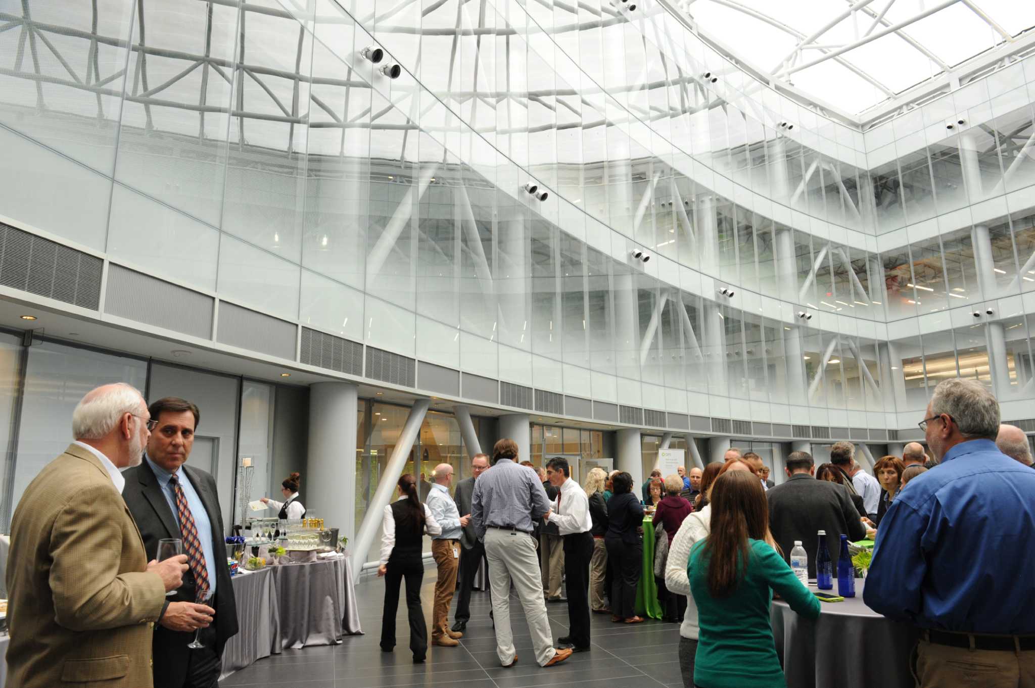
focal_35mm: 24
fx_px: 689
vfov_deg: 53.1
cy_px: 344
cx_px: 518
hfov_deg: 73.8
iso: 1600
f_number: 8
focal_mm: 24
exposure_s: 1/60
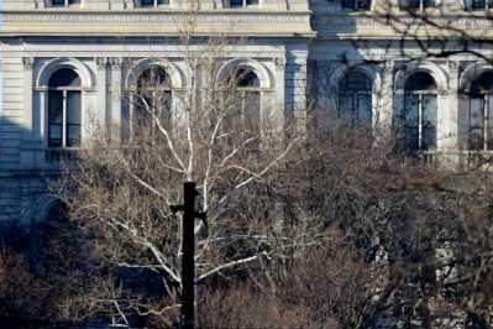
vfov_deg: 1.8
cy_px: -6
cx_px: 603
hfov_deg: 2.7
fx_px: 10544
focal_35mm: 770
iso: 200
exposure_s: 1/1000
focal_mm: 150
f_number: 6.3
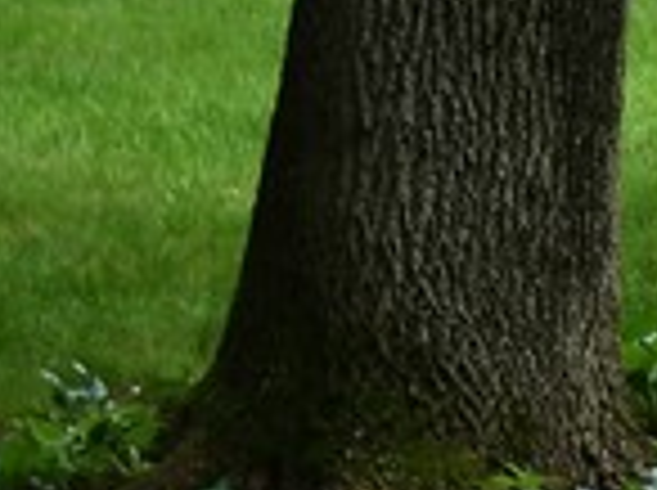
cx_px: 2336
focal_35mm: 409
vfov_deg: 3.6
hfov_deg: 4.6
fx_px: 7750
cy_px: -737
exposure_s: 1/200
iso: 200
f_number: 4
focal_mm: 38
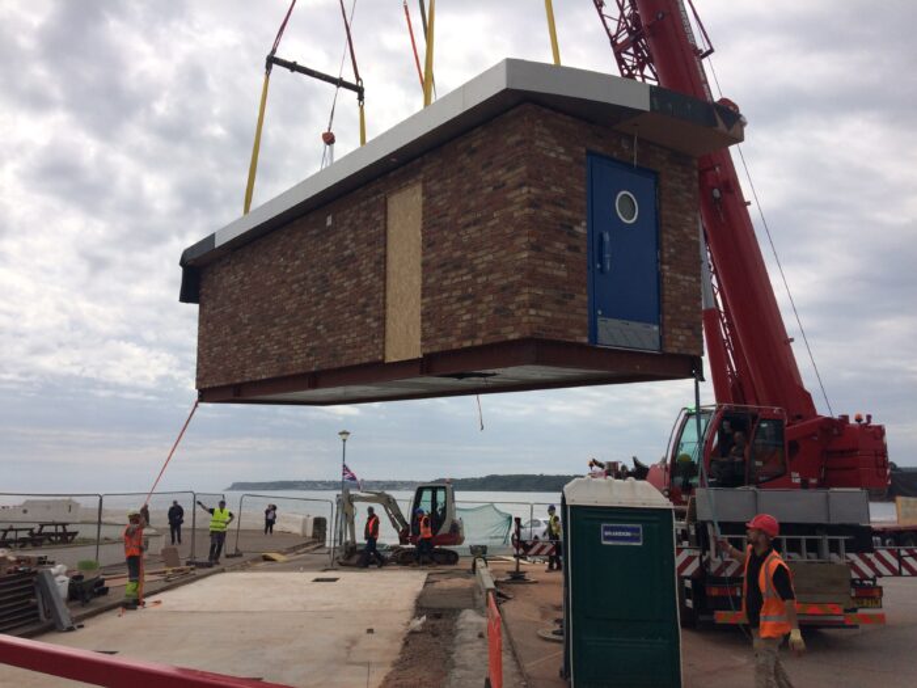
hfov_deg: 61.7
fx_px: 768
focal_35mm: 29
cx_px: 458
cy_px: 344
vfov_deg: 48.2
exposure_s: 1/4566
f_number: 2.2
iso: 40
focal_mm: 4.15
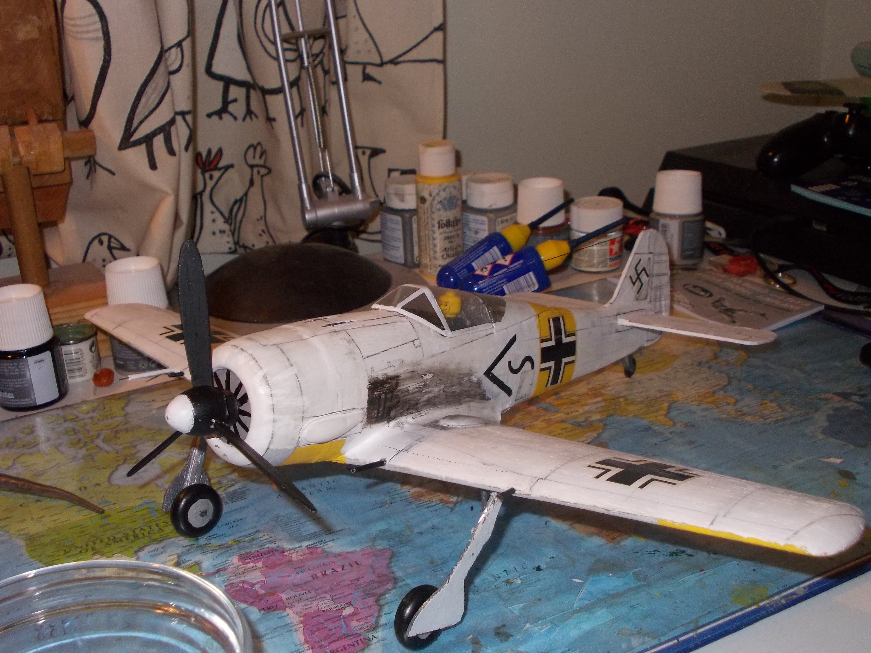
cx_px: 436
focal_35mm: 43
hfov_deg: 43.9
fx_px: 1082
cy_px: 326
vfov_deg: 33.6
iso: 200
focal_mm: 6.1
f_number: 3.3
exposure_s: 1/30
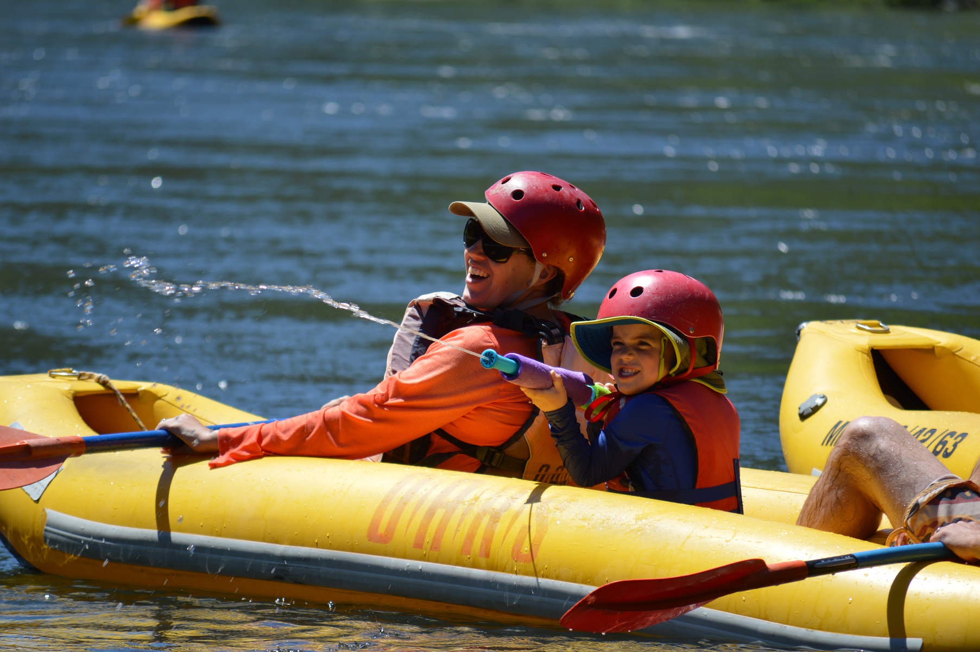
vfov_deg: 4.6
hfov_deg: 6.9
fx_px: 8159
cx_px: 490
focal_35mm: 300
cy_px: 326
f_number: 6.3
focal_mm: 200
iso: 100
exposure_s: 1/320
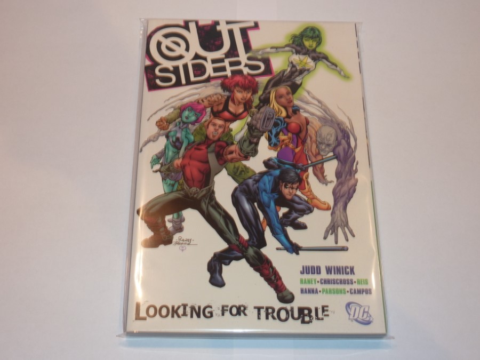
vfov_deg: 28.0
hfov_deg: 36.8
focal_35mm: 52
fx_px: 721
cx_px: 240
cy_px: 180
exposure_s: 1/30
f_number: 3.8
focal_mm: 8.5
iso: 100
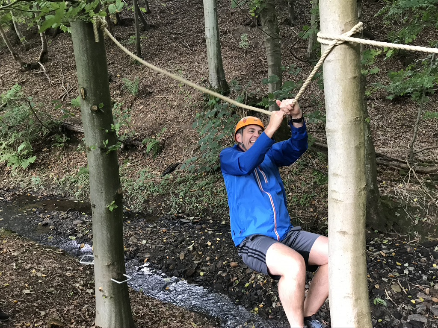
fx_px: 354
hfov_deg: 63.4
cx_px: 219
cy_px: 164
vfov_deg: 49.7
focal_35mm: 28
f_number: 1.8
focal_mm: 3.99
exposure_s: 1/17
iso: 40
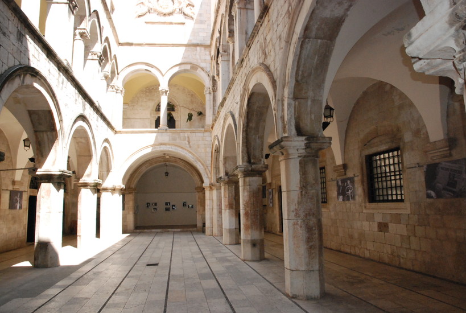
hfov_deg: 73.6
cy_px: 156
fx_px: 311
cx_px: 233
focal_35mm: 24
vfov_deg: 53.4
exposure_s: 1/200
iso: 1600
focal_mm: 16
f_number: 14
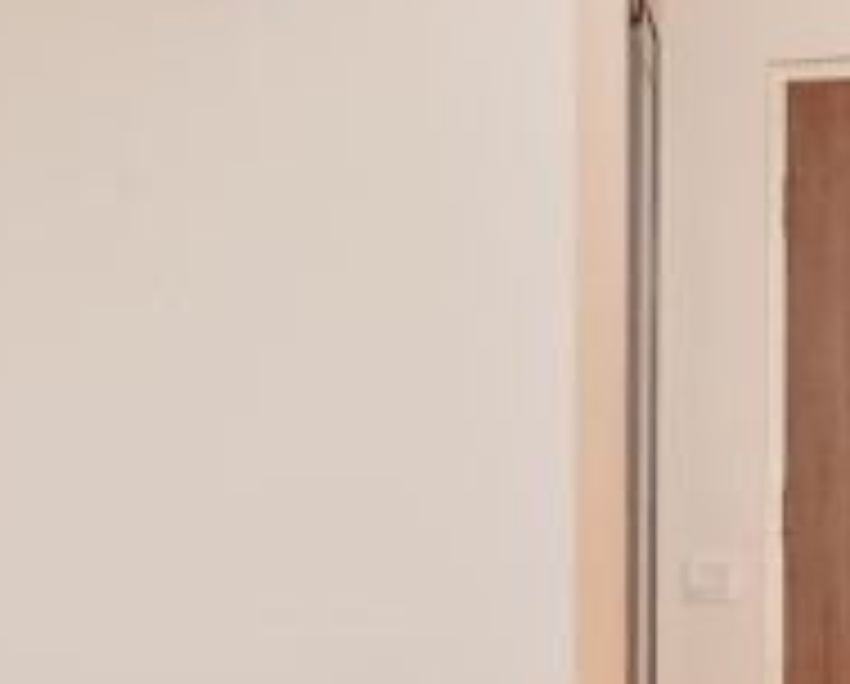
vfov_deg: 18.8
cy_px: 670
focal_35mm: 80
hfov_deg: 21.8
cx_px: -202
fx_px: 2017
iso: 50
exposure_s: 1/1.25
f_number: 11
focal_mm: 14
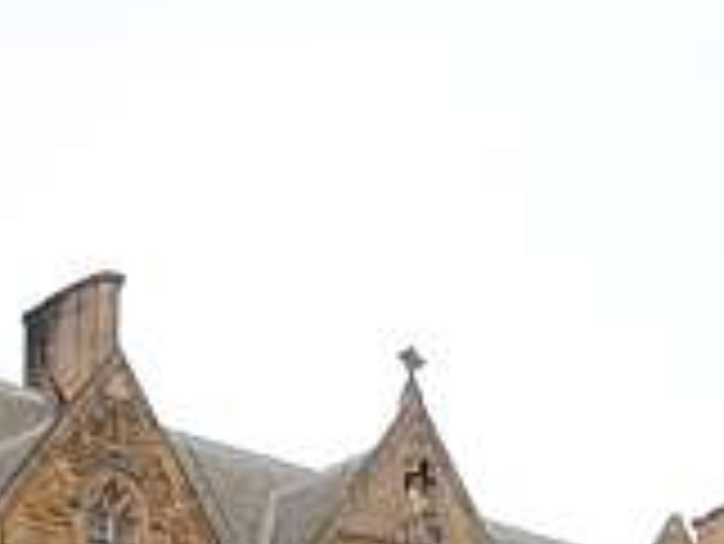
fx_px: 3663
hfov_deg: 11.3
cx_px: 450
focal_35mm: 175
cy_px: 1048
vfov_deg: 8.1
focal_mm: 7.87
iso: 80
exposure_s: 1/200
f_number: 4.2
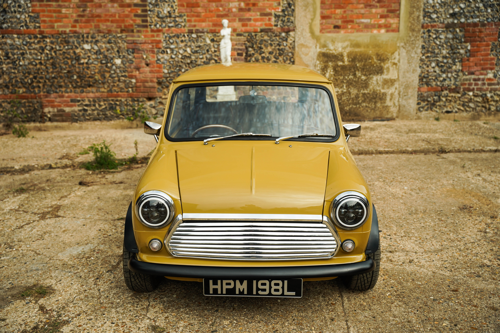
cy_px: 166
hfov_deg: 54.8
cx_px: 250
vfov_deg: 38.2
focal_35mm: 35
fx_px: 482
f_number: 3.2
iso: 125
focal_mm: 34.7
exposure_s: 1/1000
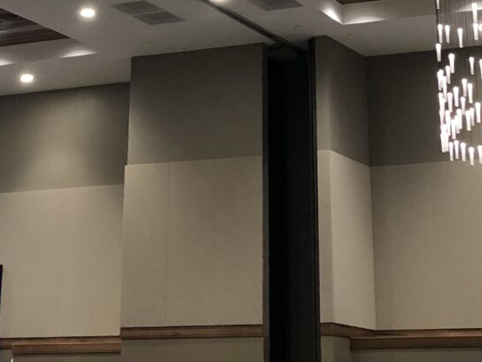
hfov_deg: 18.5
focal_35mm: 106
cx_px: 211
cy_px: -167
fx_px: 1476
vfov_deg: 13.3
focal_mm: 3.99
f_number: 1.8
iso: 40
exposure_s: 1/18
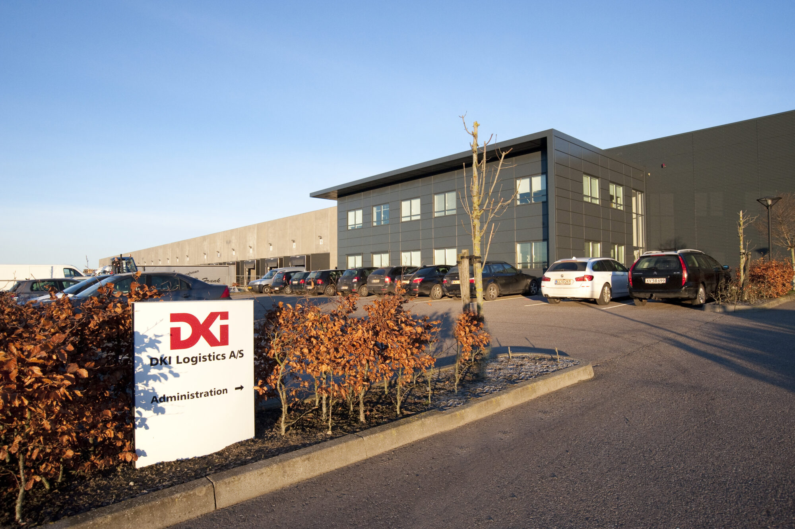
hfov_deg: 76.1
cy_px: 264
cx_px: 398
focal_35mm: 23
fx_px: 508
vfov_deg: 55.1
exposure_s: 1/640
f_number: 10
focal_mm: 23
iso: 1250
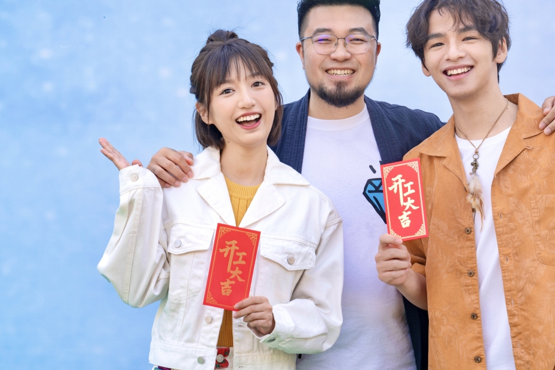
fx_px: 1742
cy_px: 156
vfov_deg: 12.1
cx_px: 321
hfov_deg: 18.1
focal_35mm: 113
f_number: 5.6
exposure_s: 1/160
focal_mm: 70
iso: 100
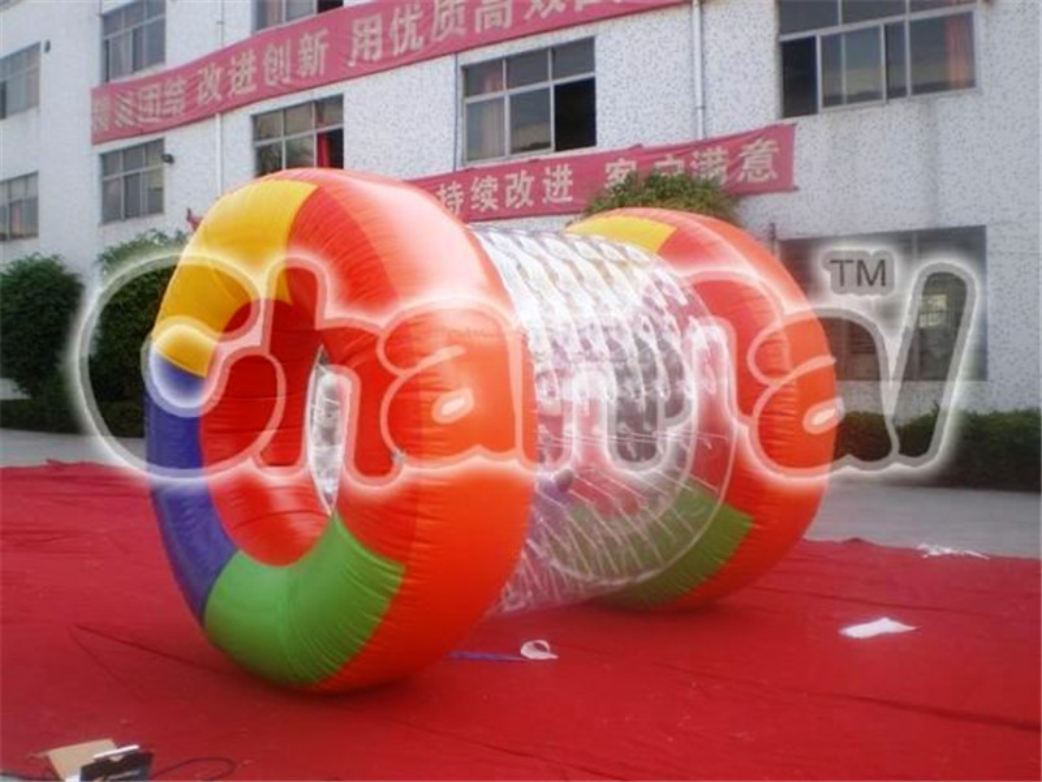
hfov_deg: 49.0
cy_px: 391
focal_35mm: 38
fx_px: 1144
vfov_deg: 37.7
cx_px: 521
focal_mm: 6.3
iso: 64
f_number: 4.6
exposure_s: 1/125
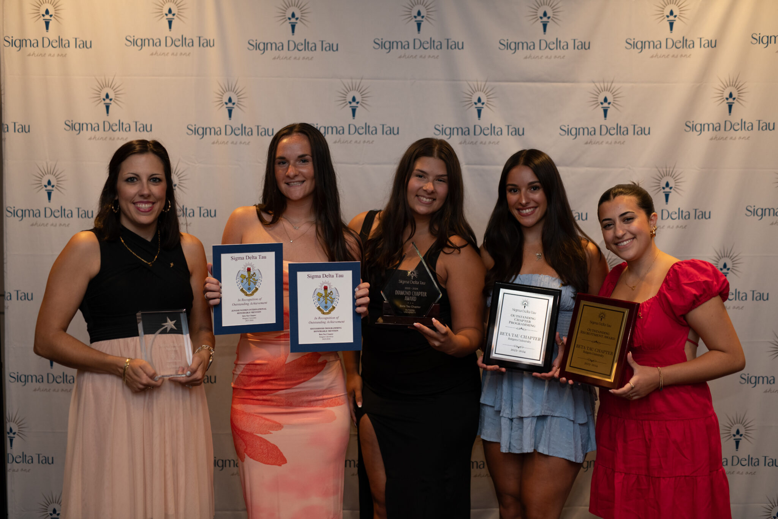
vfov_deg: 27.0
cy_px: 260
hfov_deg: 39.6
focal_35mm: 50
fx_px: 1080
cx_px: 389
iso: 500
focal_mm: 50
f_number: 2.2
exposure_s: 1/200
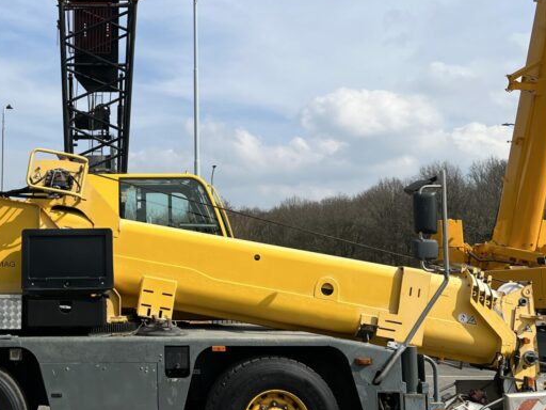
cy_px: 192
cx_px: 78
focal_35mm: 52
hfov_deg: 35.1
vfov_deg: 28.0
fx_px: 820
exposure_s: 1/5882
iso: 50
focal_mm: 5.7
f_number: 1.5
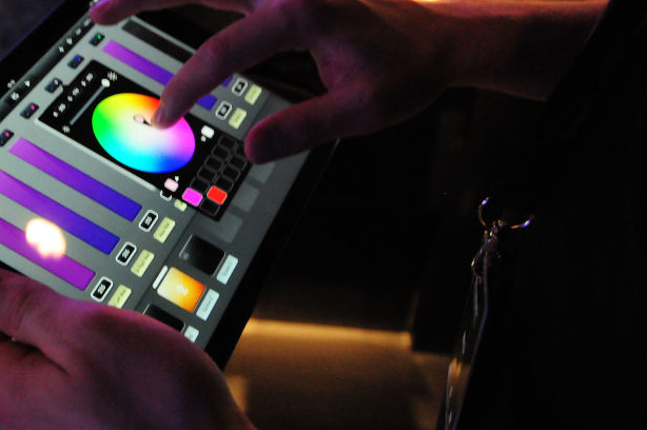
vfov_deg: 22.5
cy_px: 144
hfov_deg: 32.8
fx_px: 1077
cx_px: 168
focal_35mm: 60
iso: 2200
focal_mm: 24
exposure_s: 1/30
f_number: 4
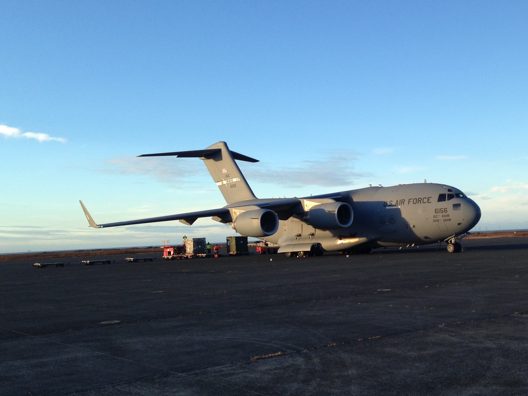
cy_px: 209
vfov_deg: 31.5
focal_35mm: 46
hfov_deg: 40.8
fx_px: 702
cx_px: 343
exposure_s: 1/463
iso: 50
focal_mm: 4.12
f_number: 2.4
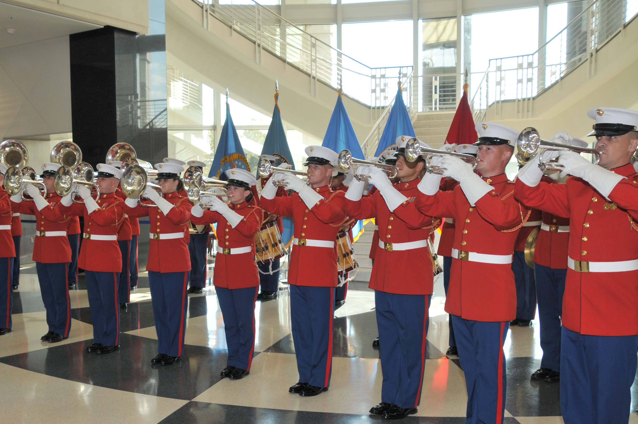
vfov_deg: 34.7
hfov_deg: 49.5
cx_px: 191
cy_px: 278
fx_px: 673
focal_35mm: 38
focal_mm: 18
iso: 320
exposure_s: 1/60
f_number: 5.6
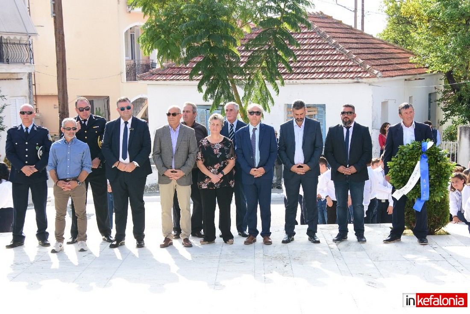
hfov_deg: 27.0
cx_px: 235
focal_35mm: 75
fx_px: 980
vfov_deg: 18.2
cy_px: 157
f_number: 7.1
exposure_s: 1/200
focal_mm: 50
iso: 160
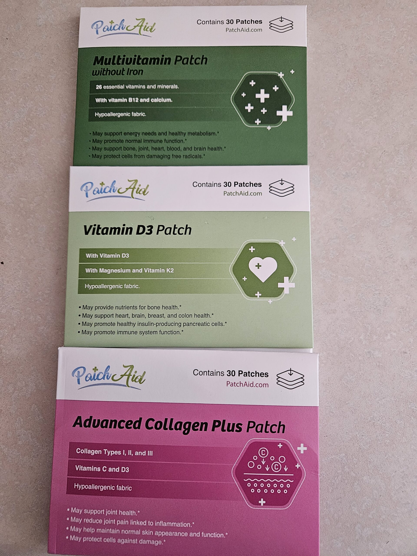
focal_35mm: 23
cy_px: 278
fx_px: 369
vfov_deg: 73.9
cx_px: 208
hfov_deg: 58.9
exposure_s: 1/60
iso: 640
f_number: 1.8
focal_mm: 5.4
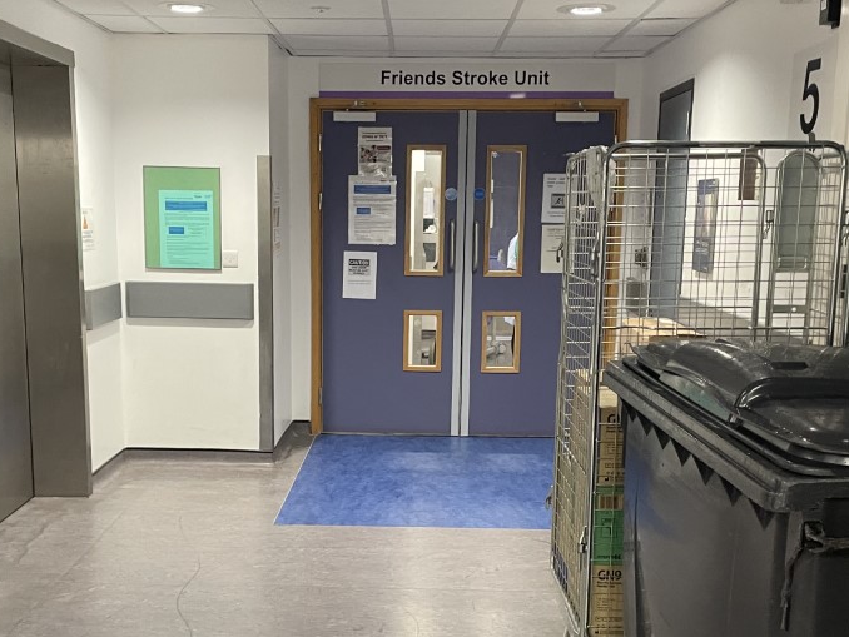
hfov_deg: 41.2
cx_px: 393
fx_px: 1129
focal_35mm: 46
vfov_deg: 31.3
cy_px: 422
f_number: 1.6
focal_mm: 4.2
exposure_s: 1/50
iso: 250
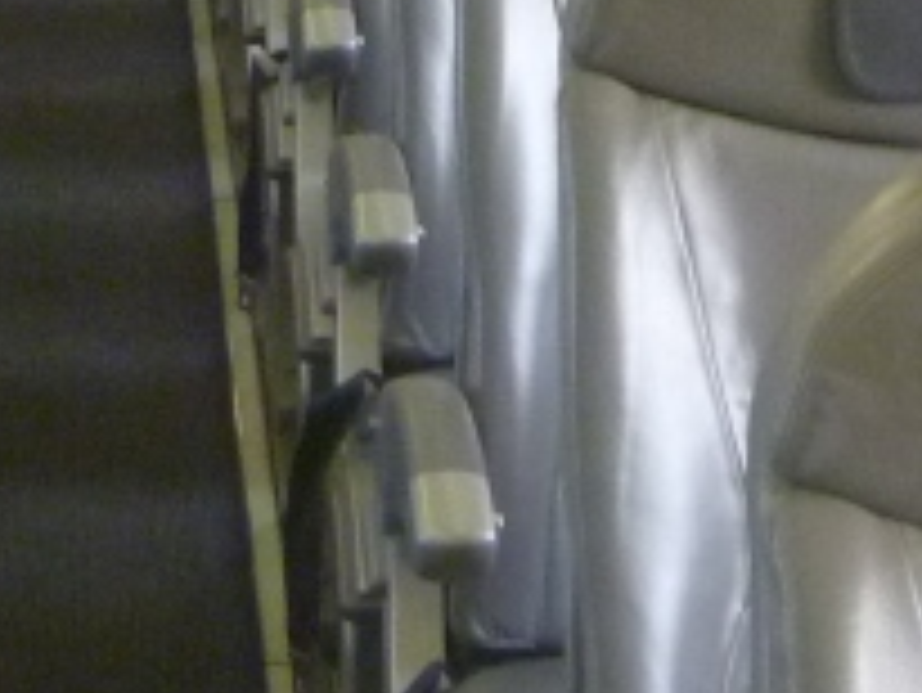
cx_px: 13
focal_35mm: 175
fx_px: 4664
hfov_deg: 11.2
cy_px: 72
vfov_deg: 8.5
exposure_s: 1/30
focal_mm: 6.3
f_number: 3.5
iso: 400
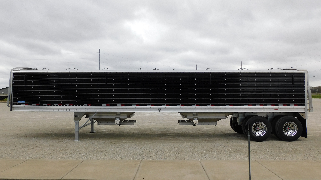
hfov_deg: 69.9
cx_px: 157
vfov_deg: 42.9
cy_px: 87
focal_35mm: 27
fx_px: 230
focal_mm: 4.3
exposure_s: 1/640
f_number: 3.3
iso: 125
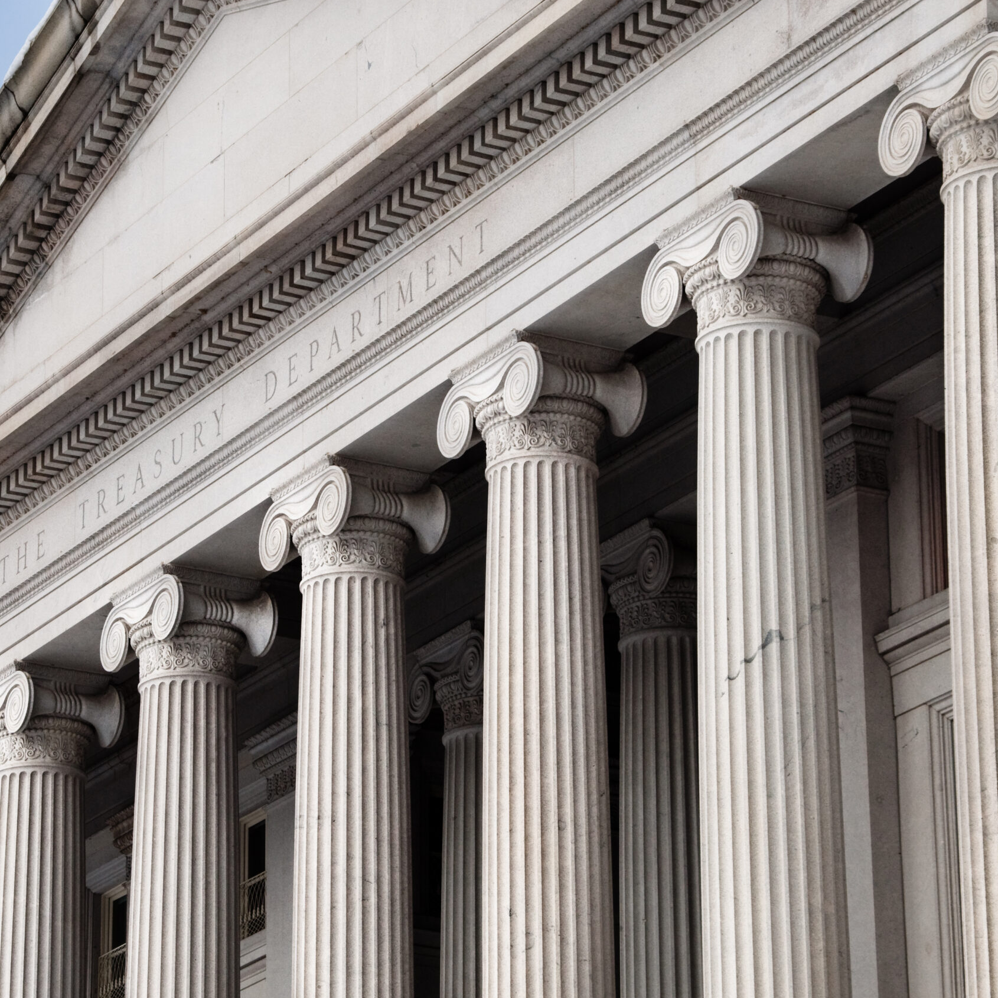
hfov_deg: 12.1
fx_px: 4718
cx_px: 368
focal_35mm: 145
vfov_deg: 12.1
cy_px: 498
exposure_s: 1/320
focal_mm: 75
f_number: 11
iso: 400
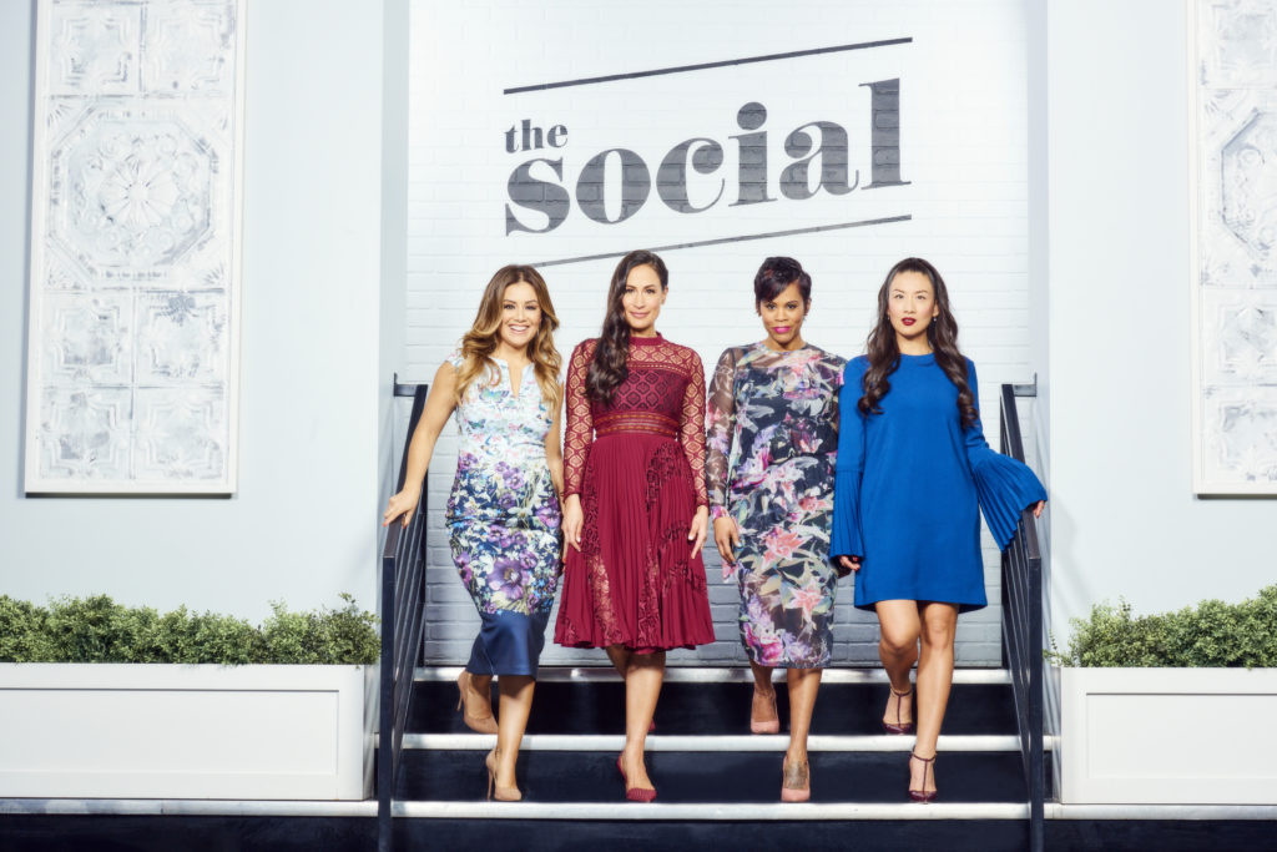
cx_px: 638
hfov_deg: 25.4
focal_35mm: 80
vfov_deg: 17.1
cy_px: 426
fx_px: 2838
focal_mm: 80
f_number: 7.1
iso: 400
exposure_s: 1/200
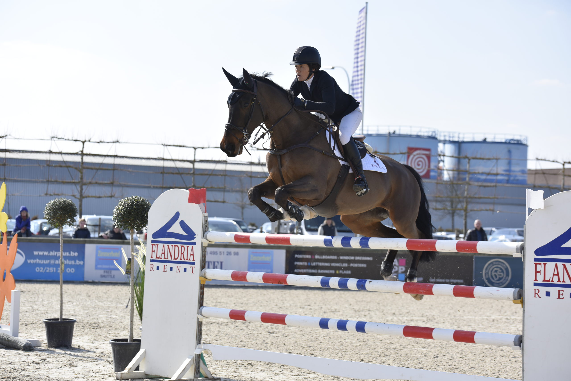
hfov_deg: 22.6
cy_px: 190
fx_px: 1428
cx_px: 286
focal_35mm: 90
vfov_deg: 15.2
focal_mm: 90
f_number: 4.5
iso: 100
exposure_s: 1/800
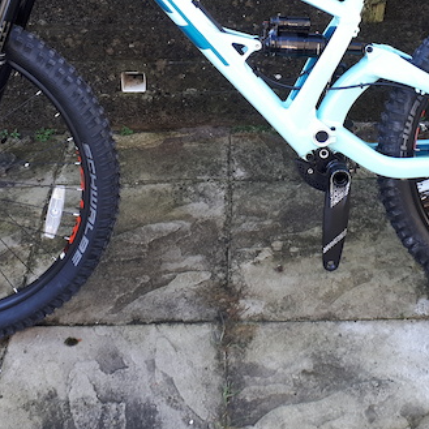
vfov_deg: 28.8
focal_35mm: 58
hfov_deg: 29.5
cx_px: 245
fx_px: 813
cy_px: 76
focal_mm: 3.6
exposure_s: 1/50
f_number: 1.9
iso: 50
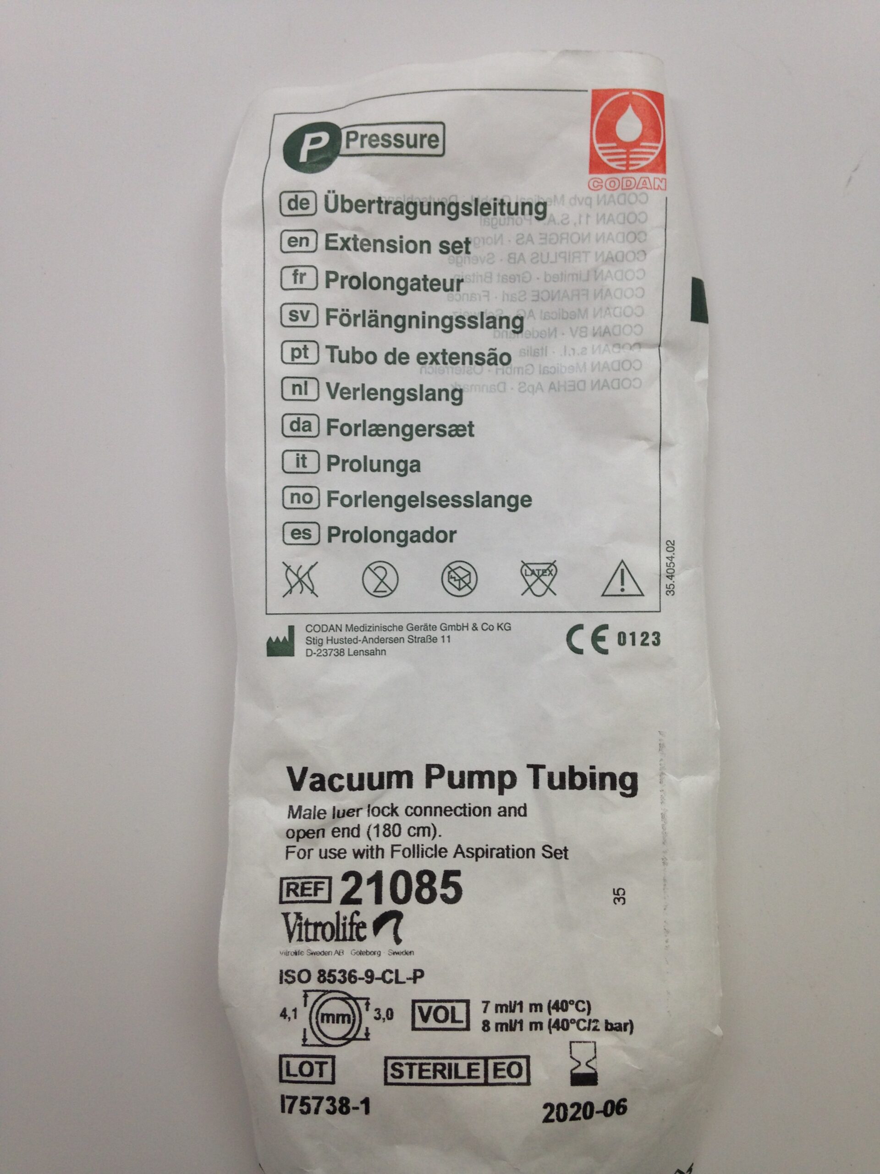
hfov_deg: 42.9
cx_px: 440
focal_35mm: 33
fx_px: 1119
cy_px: 587
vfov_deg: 55.4
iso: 50
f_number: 2.4
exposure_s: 1/60
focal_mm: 4.12
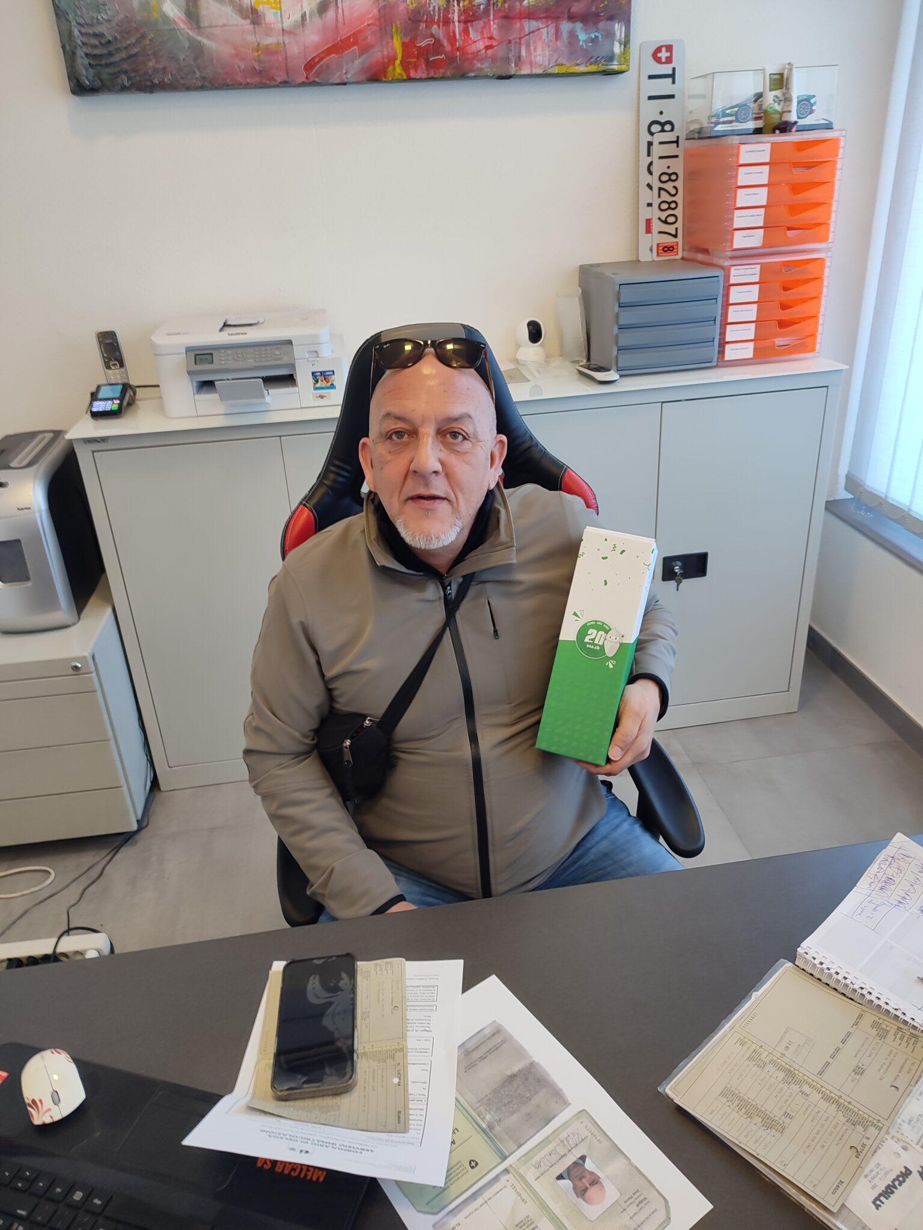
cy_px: 615
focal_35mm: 24
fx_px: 853
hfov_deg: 56.8
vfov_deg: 71.6
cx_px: 462
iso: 173
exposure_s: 1/33
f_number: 1.89
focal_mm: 5.89
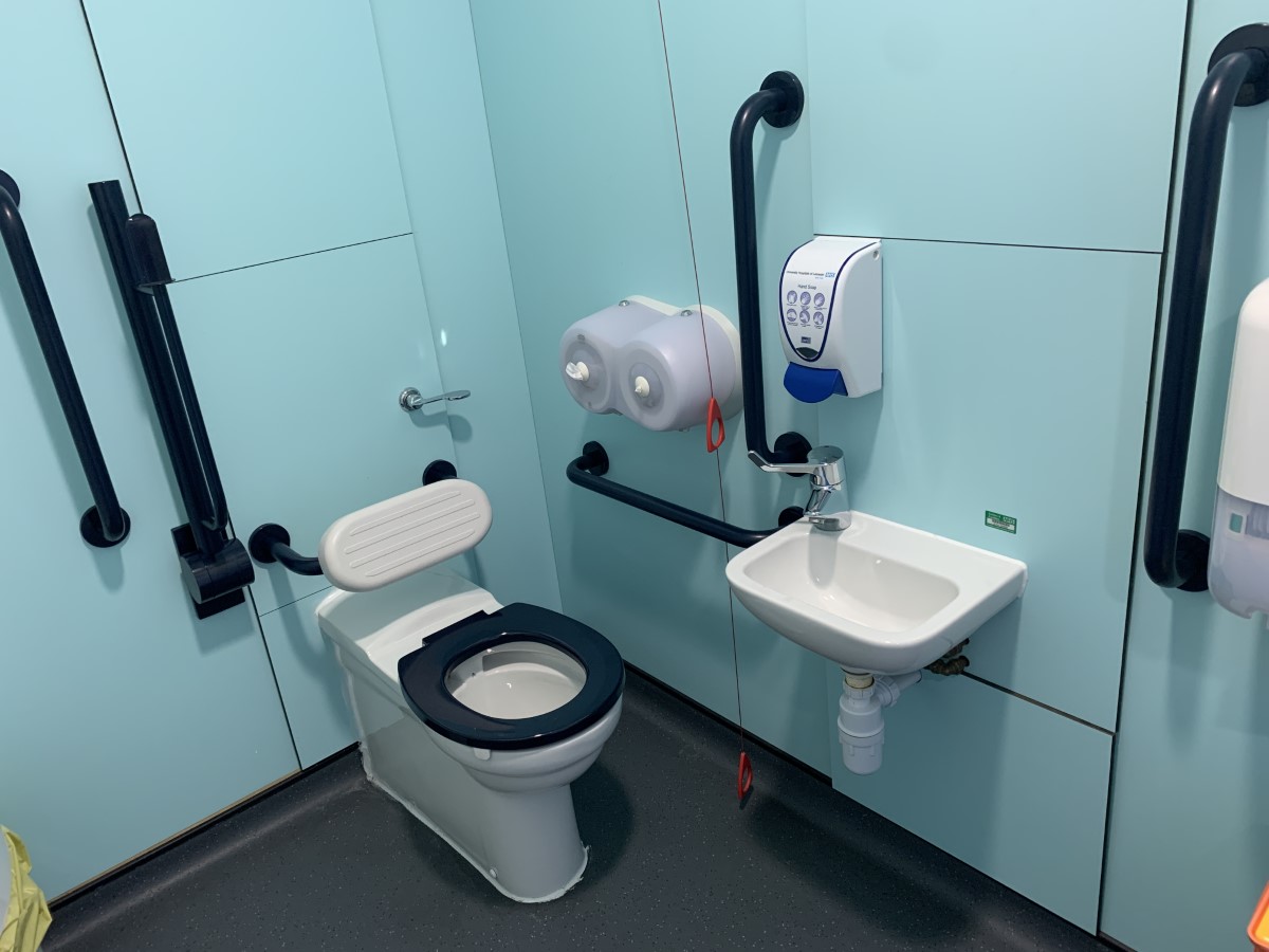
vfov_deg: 53.1
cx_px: 634
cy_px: 476
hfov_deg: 67.3
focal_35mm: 26
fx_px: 953
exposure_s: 1/50
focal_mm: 4.25
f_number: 1.8
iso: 160
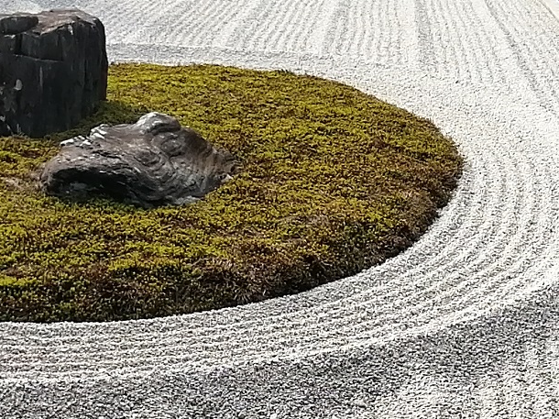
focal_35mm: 85
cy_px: 409
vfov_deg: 17.0
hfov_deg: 23.0
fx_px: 1372
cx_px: 209
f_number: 1.8
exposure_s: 1/606
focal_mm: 3.62
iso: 50
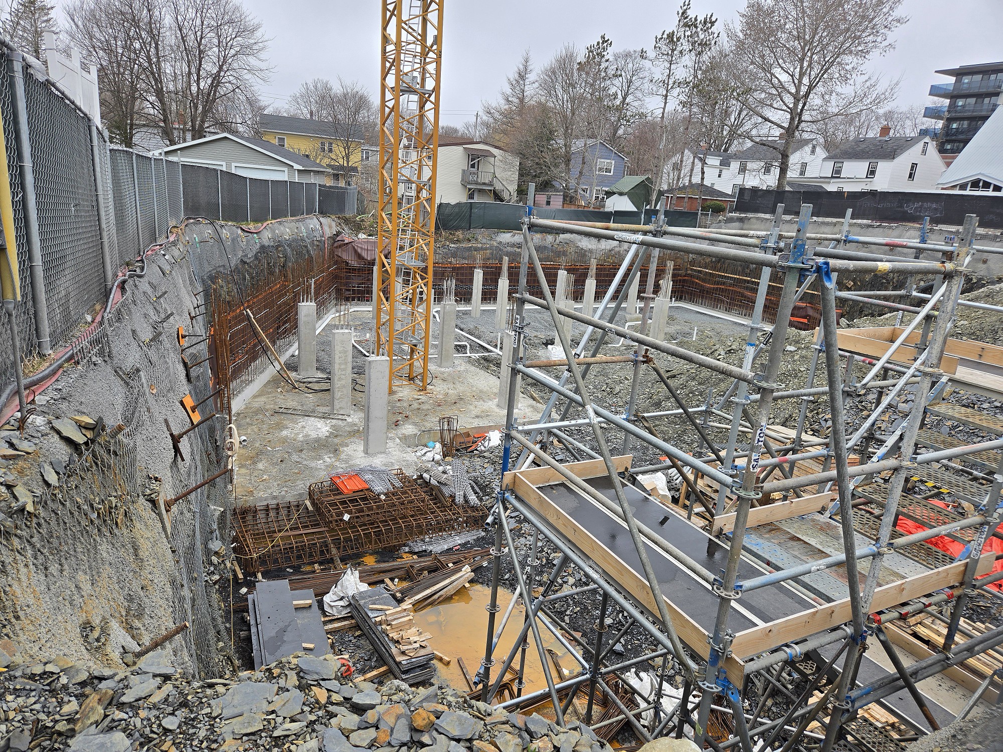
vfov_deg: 58.9
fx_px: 666
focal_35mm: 23
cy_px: 376
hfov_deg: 73.9
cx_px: 502
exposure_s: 1/400
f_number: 1.8
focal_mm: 5.4
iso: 25
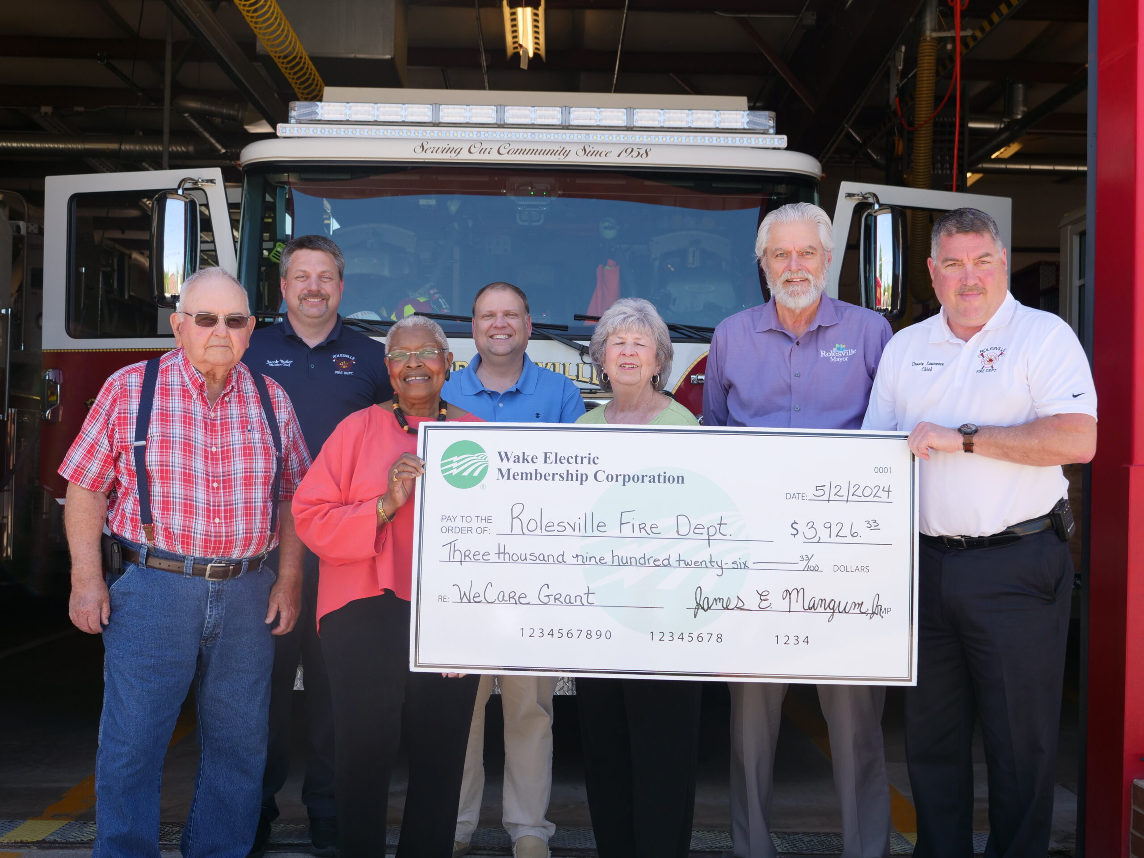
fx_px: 1520
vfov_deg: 31.5
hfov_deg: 41.2
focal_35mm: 46
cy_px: 429
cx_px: 572
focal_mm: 23
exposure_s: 1/500
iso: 200
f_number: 3.4
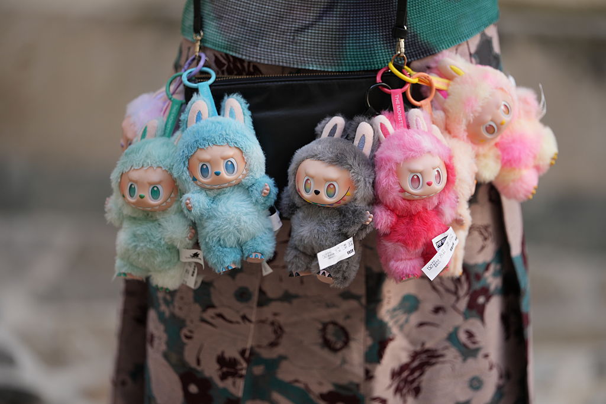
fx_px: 2071
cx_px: 303
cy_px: 202
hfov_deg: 16.7
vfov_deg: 11.1
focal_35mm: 123
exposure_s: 1/1000
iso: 200
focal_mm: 123
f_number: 2
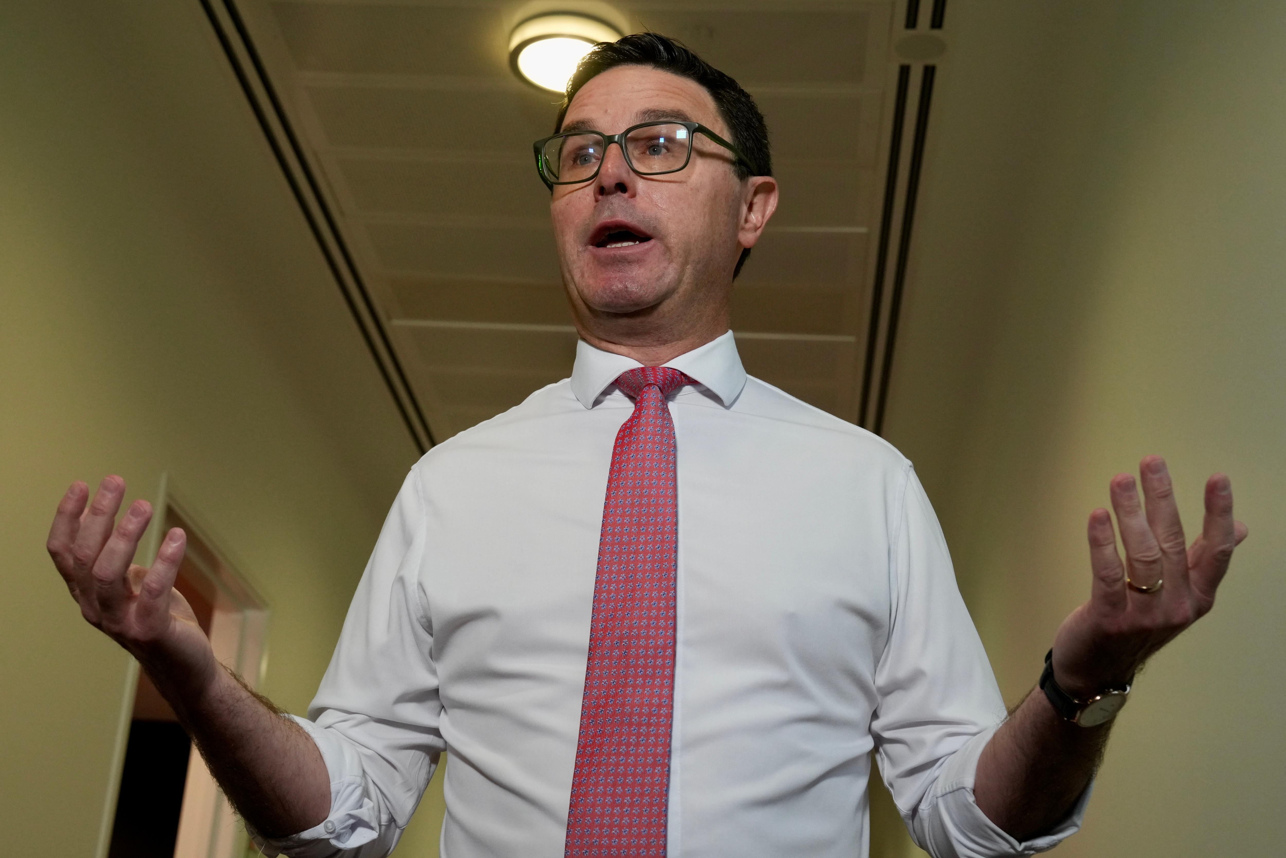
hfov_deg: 41.9
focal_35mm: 47
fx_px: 1679
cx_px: 643
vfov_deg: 28.6
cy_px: 429
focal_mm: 47
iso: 2500
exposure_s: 1/200
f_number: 6.3
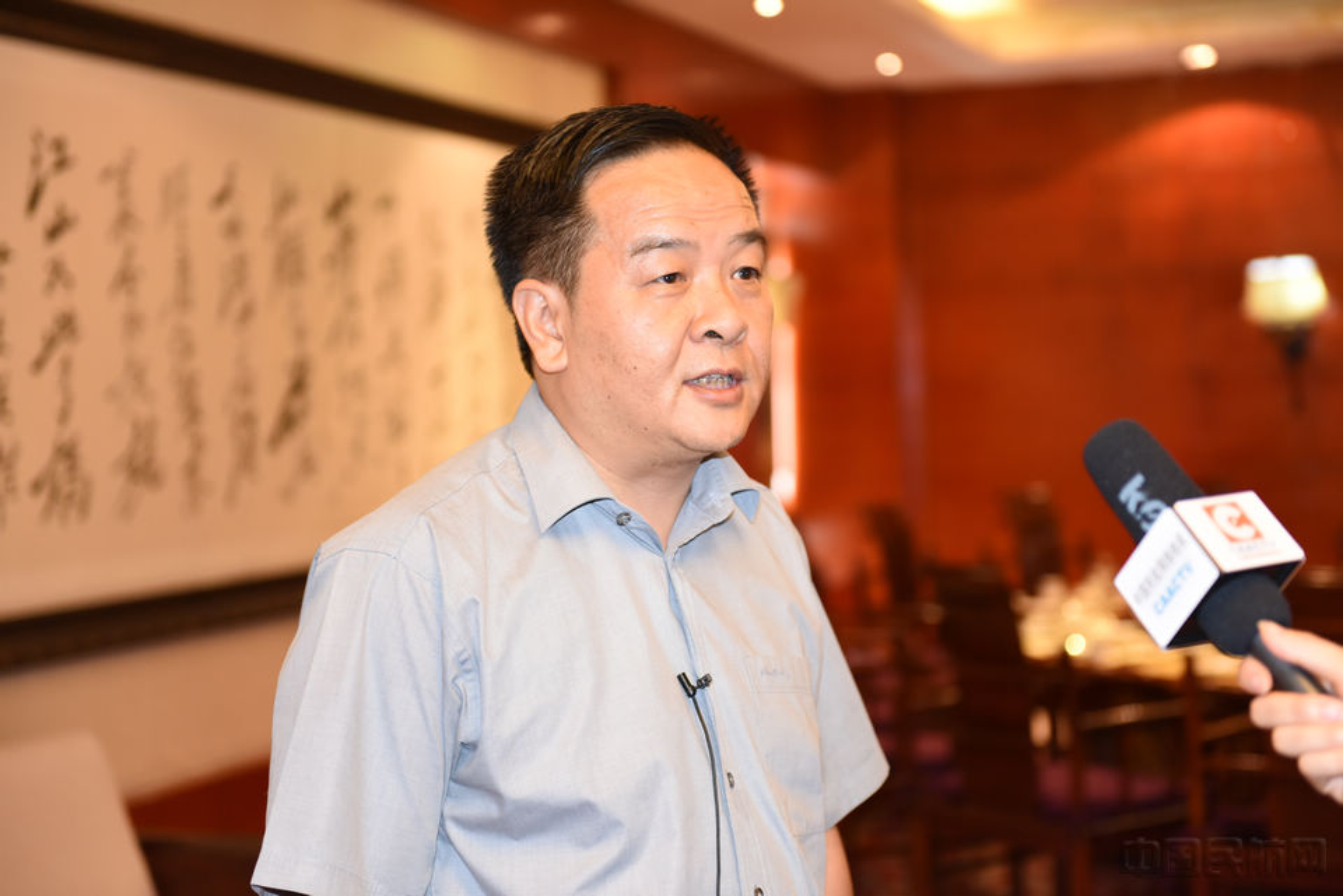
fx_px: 2463
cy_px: 448
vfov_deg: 20.6
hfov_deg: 30.5
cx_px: 672
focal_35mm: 66
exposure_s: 1/100
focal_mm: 66
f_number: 2.8
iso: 1600
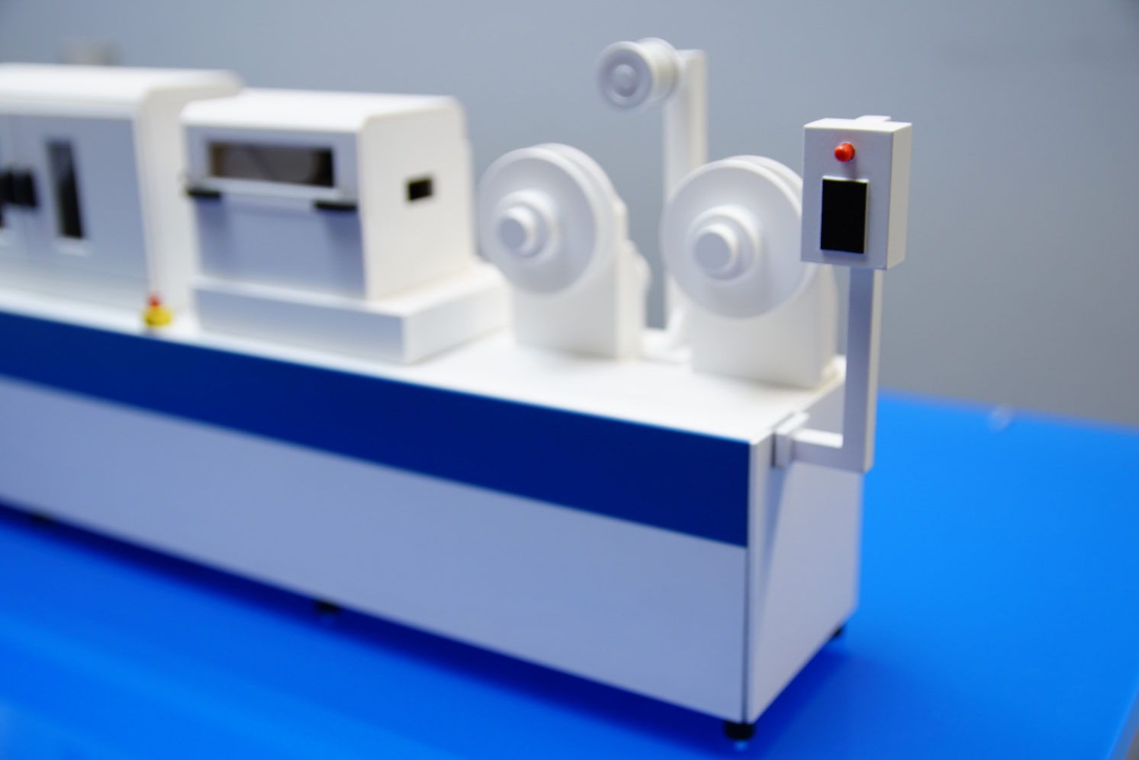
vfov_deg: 31.9
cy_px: 380
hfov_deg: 46.4
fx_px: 1329
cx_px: 570
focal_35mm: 42
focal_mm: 28
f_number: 3.2
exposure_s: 1/80
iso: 320
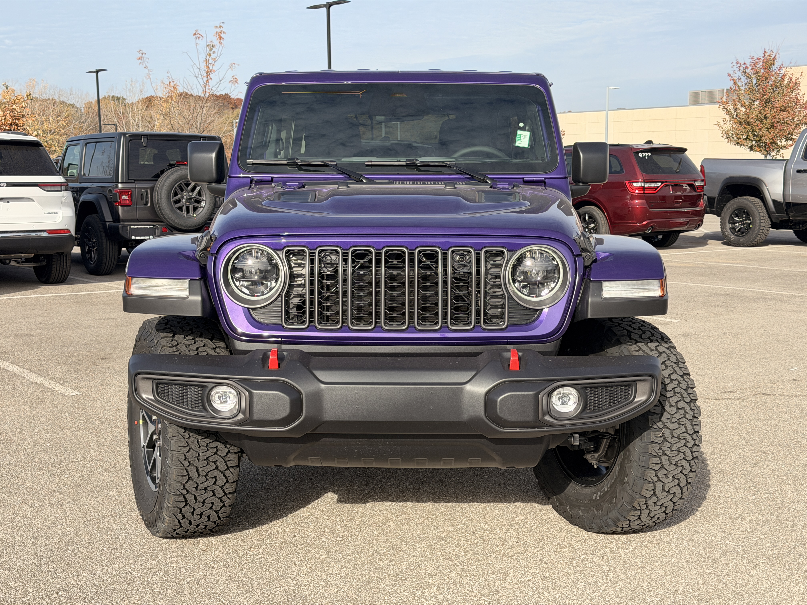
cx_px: 404
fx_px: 1119
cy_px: 302
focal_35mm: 48
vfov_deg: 30.3
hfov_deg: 39.7
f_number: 1.78
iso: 64
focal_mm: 6.76
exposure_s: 1/3378
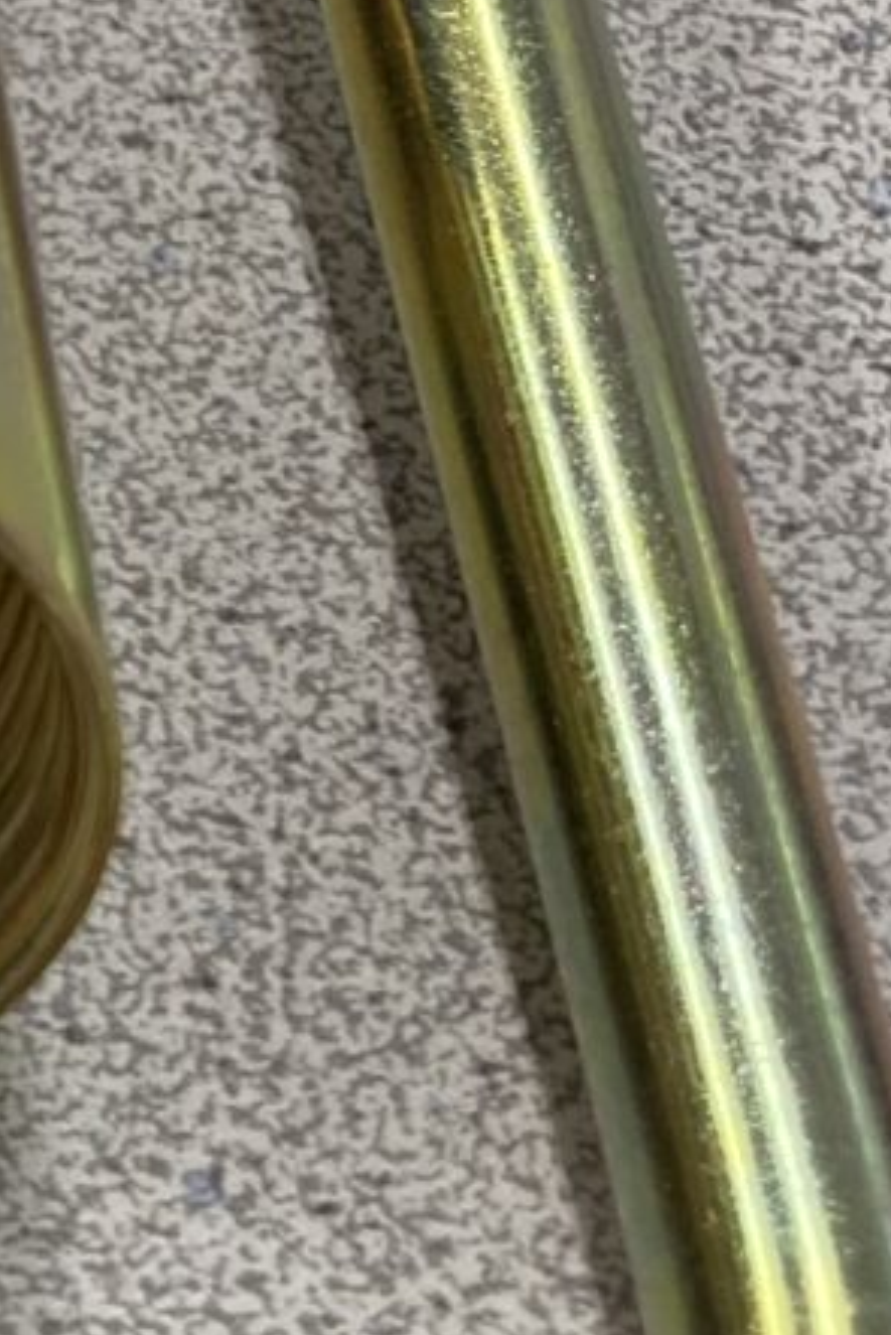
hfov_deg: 9.1
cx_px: -1311
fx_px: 5008
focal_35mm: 135
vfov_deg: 14.8
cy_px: -97
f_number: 1.8
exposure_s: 1/120
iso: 64
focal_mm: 3.99
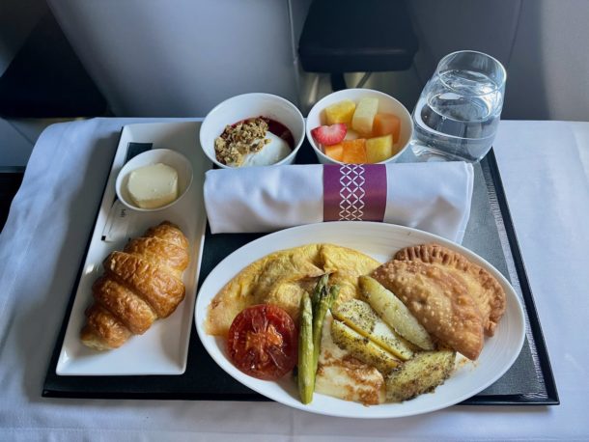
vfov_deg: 53.1
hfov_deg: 67.3
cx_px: 294
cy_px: 221
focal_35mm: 26
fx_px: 443
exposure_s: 1/60
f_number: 1.6
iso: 250
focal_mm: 5.1
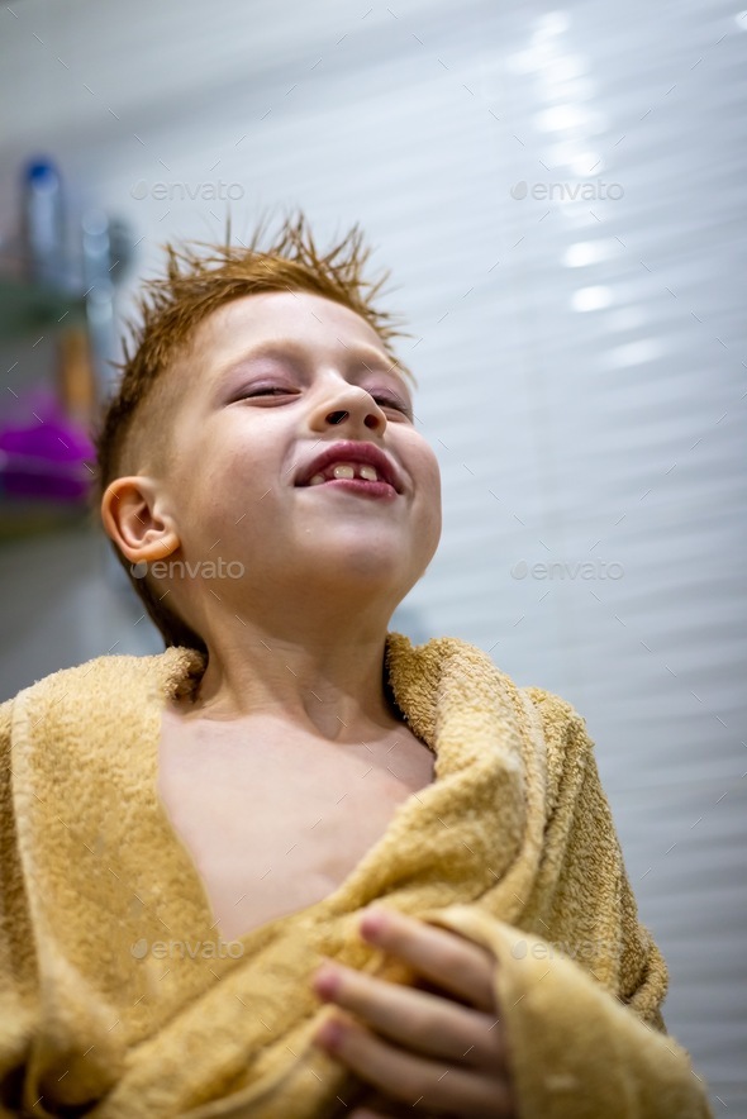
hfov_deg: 27.0
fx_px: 1555
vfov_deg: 39.6
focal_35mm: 50
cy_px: 560
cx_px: 374
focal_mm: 50
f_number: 2.8
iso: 1100
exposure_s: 1/160
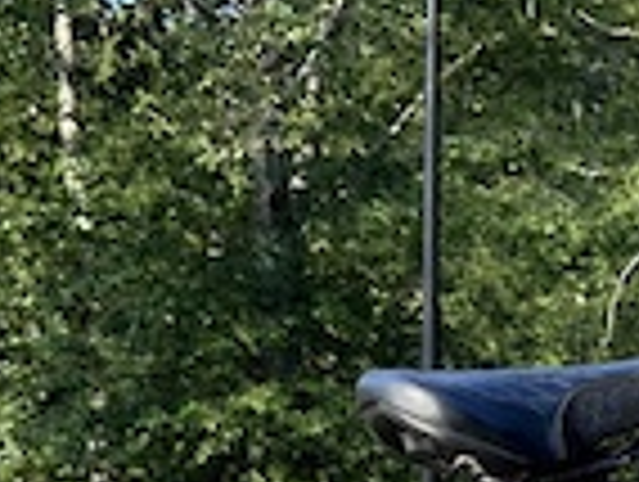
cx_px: 954
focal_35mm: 135
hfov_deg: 13.7
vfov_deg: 10.2
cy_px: 959
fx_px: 2496
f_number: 1.78
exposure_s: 1/435
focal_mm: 6.86
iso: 80
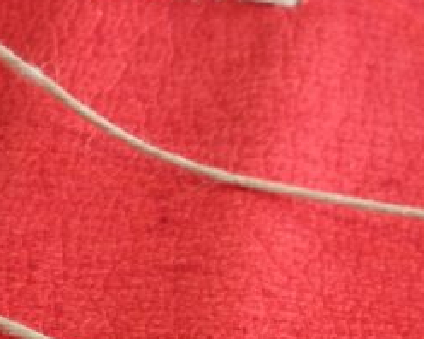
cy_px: 416
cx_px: 392
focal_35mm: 141
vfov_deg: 10.7
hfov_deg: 13.5
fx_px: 1768
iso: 50
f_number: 2.4
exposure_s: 1/60
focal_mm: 4.28
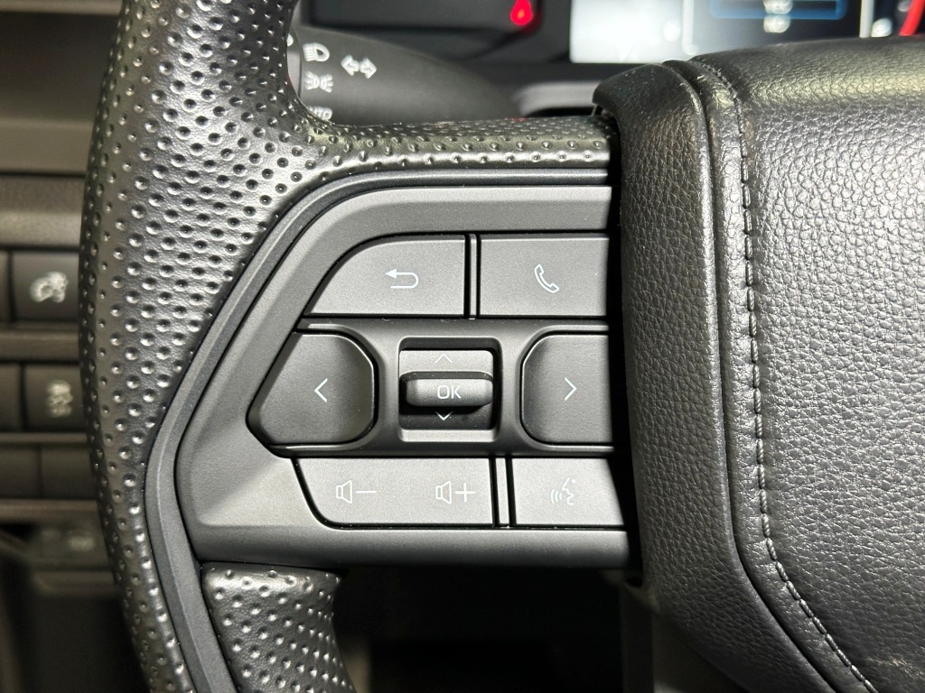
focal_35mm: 48
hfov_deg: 39.7
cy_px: 346
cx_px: 462
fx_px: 1283
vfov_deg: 30.3
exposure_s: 1/40
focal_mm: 6.86
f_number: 1.78
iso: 400
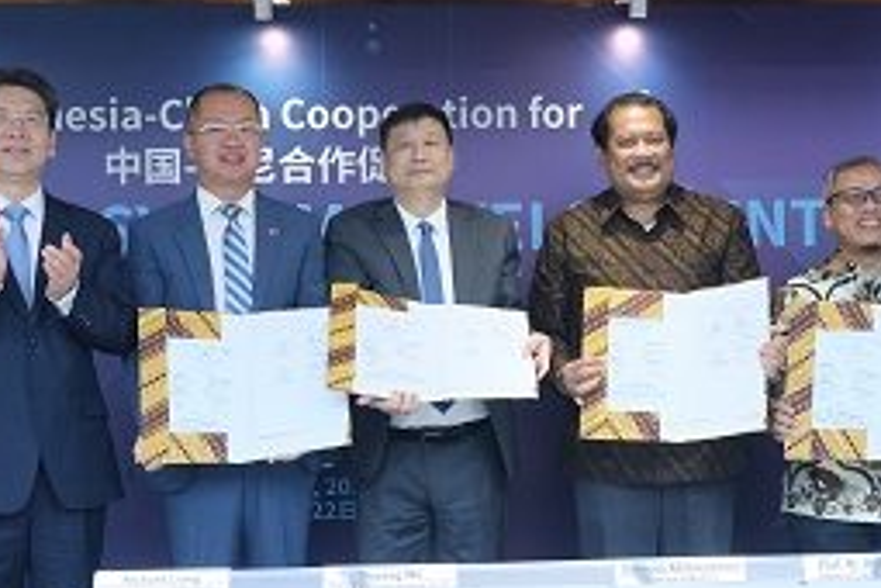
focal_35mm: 62
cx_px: 563
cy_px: 360
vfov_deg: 21.9
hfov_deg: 32.2
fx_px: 1517
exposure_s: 1/100
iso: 2500
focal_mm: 22
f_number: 3.6
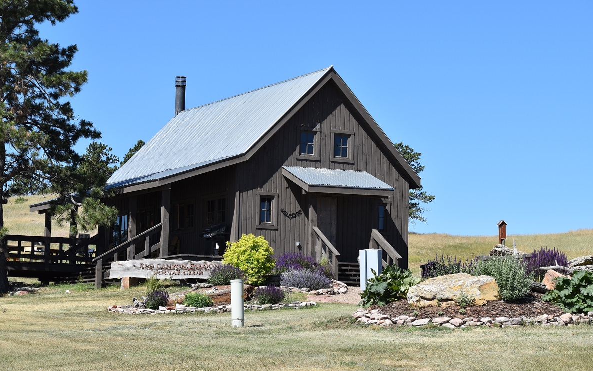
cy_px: 192
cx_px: 296
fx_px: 1697
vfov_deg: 12.5
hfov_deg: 19.8
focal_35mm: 105
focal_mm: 68
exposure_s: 1/400
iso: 200
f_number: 10
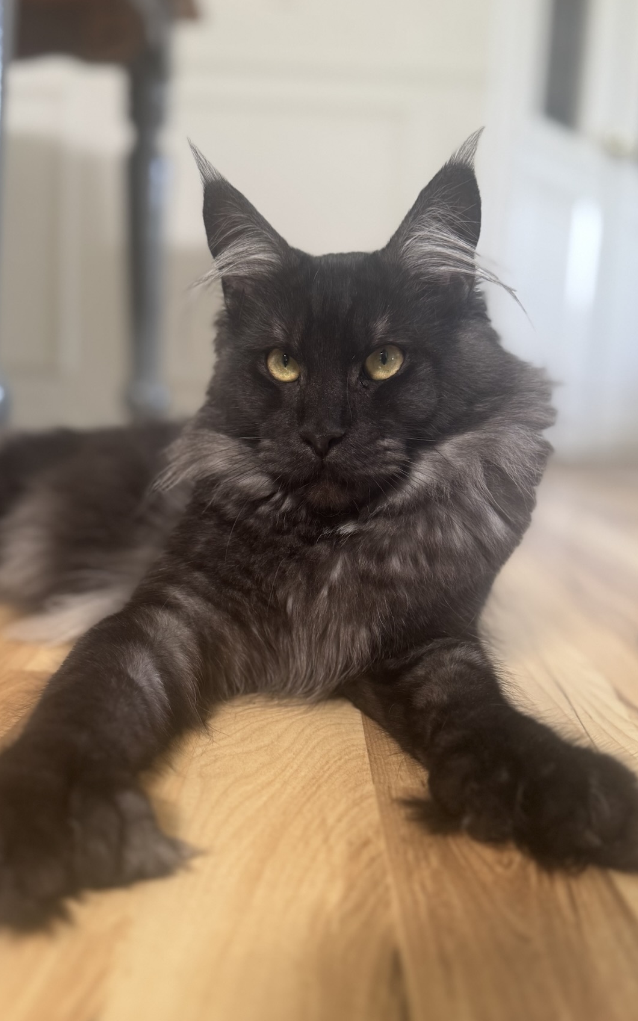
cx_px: 302
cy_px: 540
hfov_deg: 41.8
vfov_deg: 62.8
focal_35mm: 30
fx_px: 835
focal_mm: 6.76
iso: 200
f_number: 1.78
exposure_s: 1/73
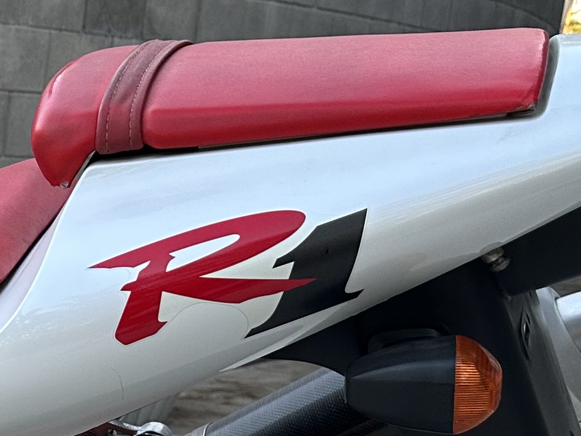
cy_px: 545
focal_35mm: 102
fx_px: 1712
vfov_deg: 14.0
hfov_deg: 17.1
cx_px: -330
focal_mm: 6.86
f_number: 1.78
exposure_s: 1/121
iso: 100
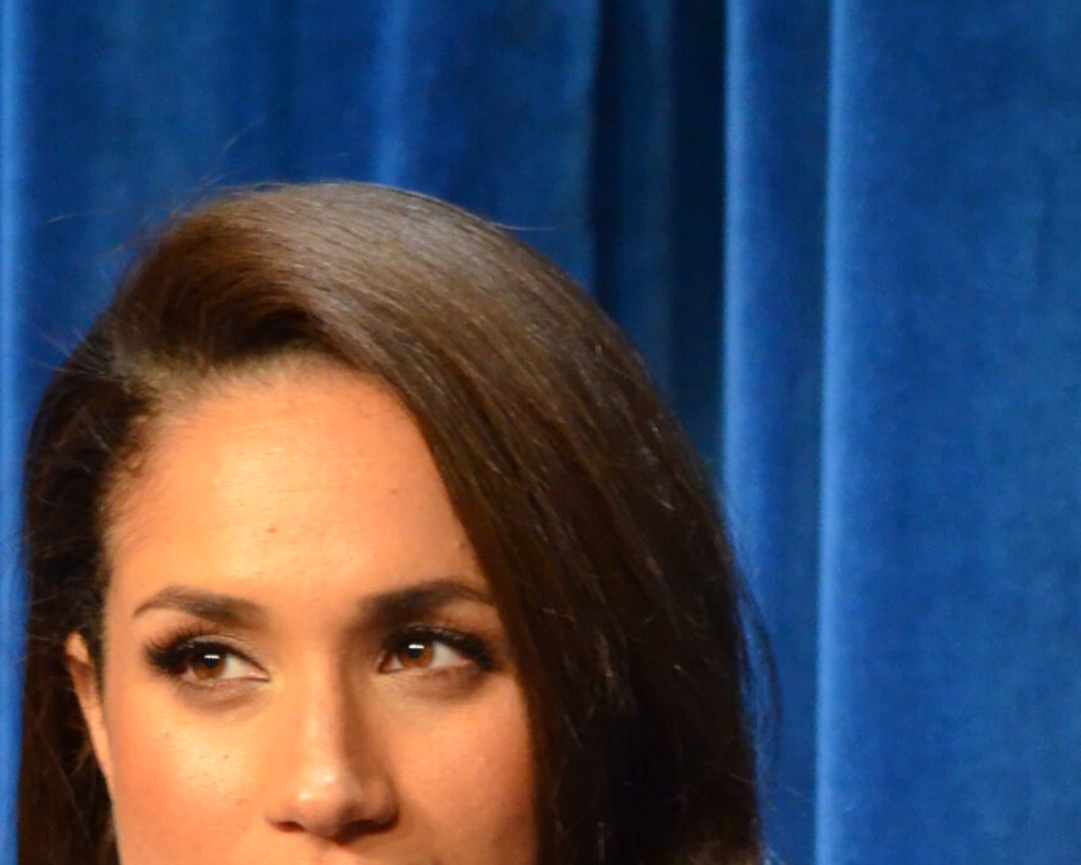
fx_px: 18125
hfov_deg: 3.4
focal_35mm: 566
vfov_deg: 2.7
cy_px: 1238
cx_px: 288
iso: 3200
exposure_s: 1/100
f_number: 4.8
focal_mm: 135
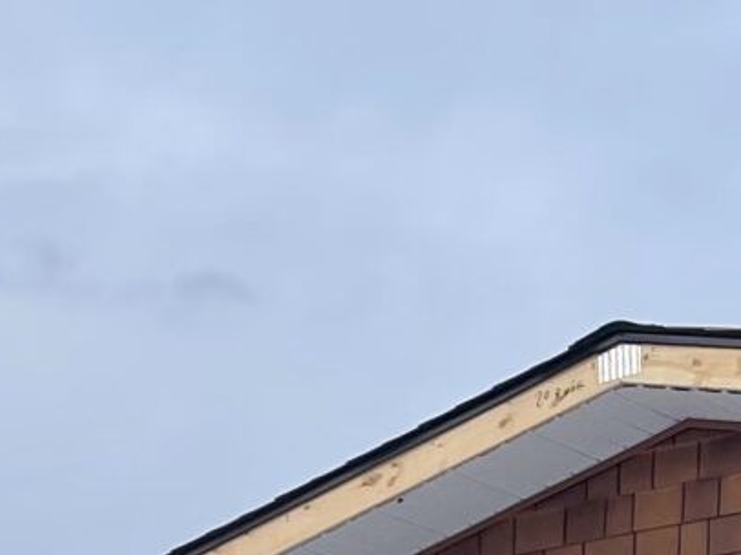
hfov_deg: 11.9
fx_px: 3509
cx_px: 798
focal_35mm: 164
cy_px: 935
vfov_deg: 8.7
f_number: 1.6
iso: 32
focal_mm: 5.1
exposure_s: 1/717
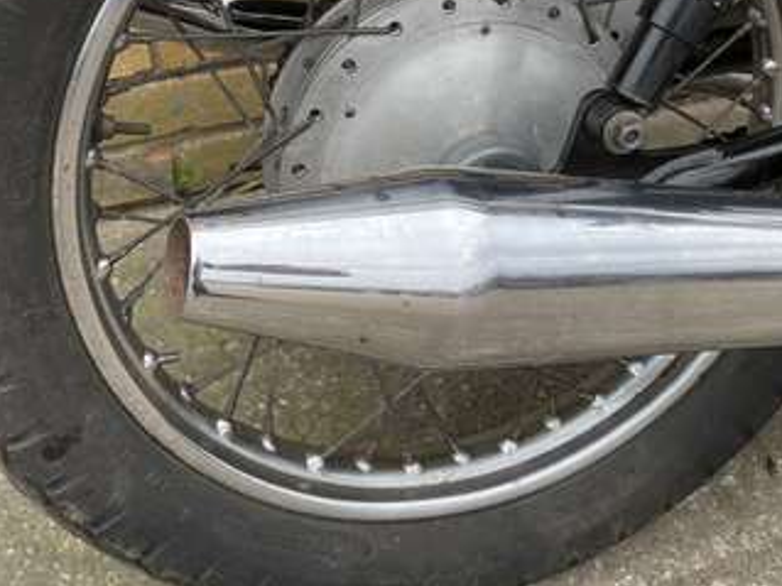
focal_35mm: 53
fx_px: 1197
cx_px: 471
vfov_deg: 26.8
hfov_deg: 36.0
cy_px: 91
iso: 32
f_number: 1.6
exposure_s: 1/467
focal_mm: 4.2
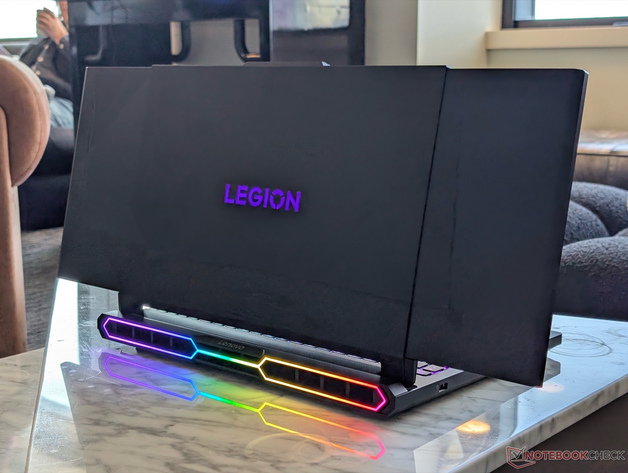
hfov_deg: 38.9
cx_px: 314
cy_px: 236
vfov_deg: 29.7
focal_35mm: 49
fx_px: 890
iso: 21
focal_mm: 6.9
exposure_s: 1/40
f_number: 1.68
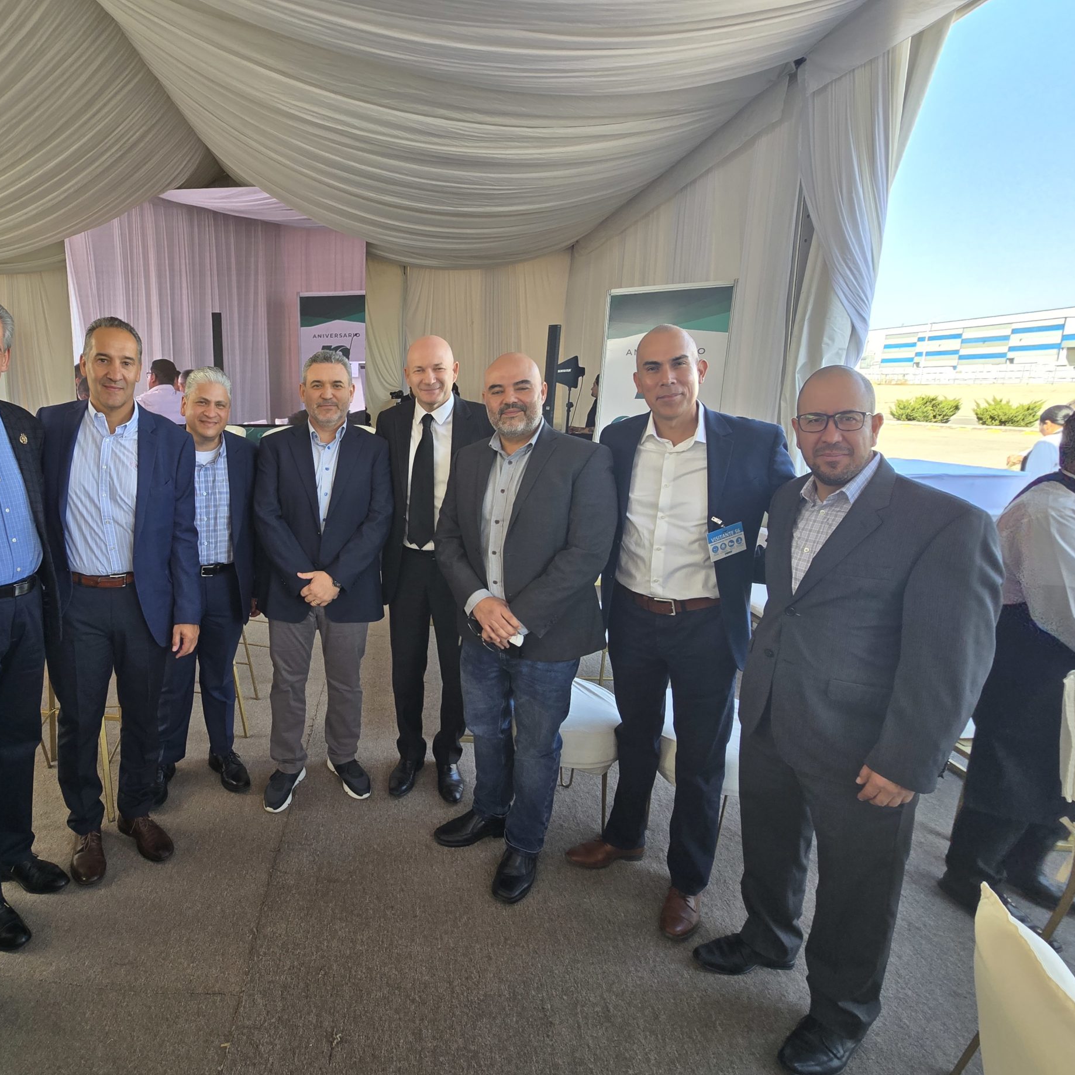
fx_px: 562
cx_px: 360
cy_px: 515
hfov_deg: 84.5
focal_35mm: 16
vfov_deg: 87.4
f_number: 2.2
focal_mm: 2.2
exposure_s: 1/160
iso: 50
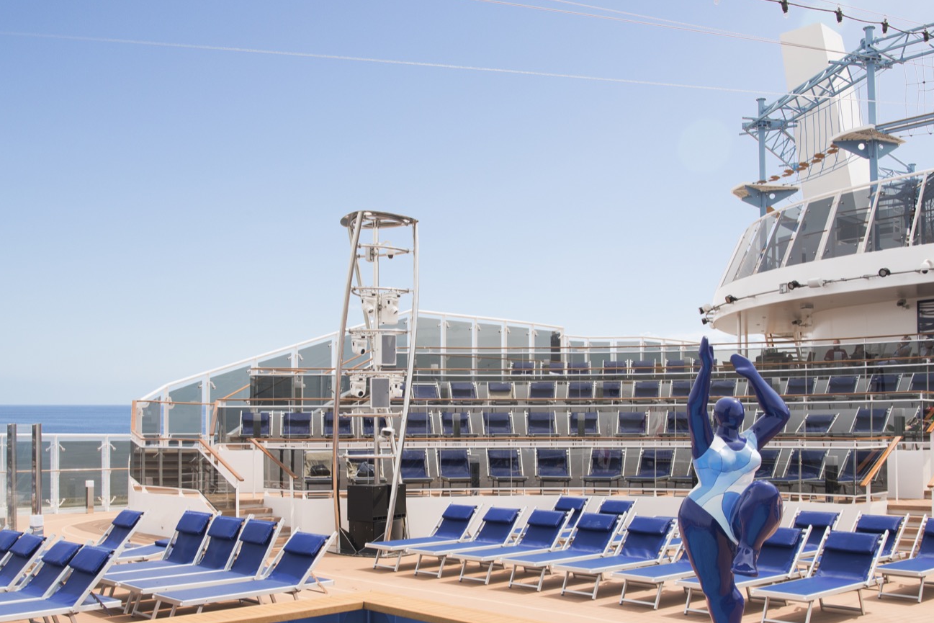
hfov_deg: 51.9
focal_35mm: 37
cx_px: 448
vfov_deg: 35.6
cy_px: 408
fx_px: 960
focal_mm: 24
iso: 100
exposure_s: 1/125
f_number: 11
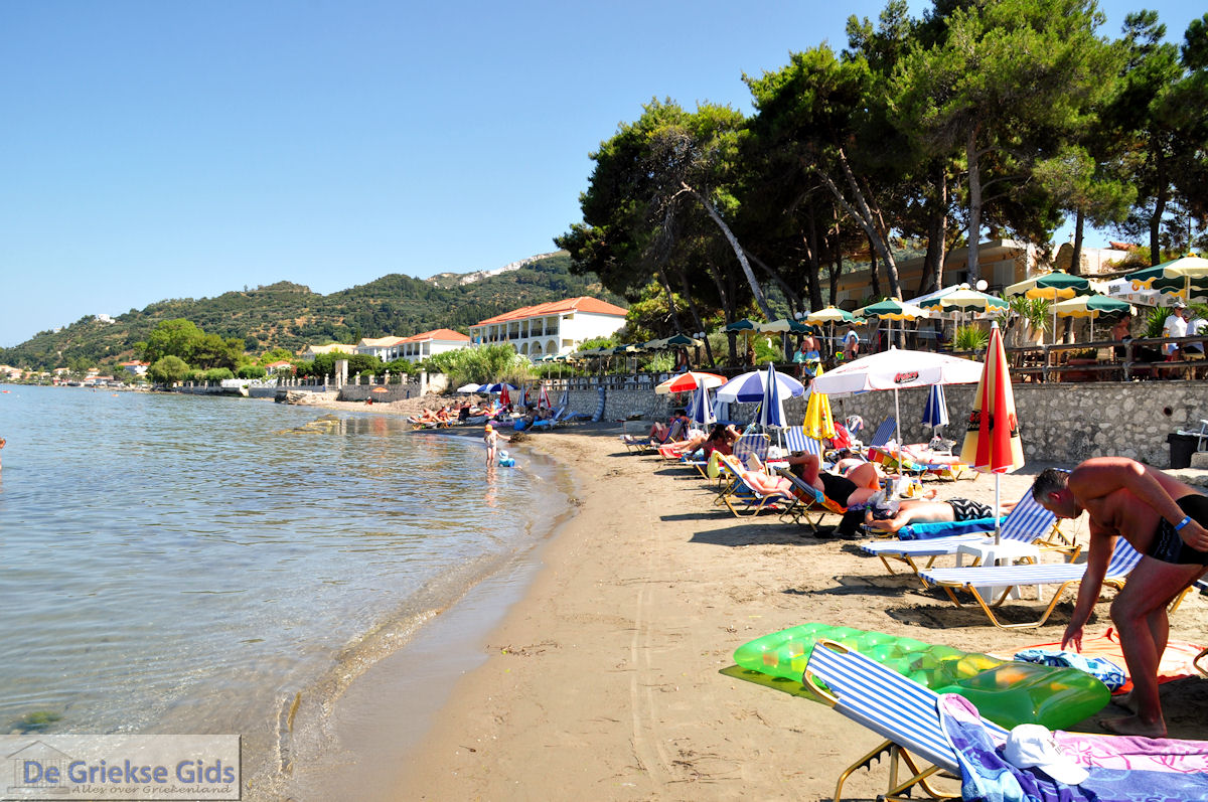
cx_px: 604
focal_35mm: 27
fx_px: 905
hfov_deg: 67.4
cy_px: 401
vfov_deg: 47.8
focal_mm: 18
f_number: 11
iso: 200
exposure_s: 1/200
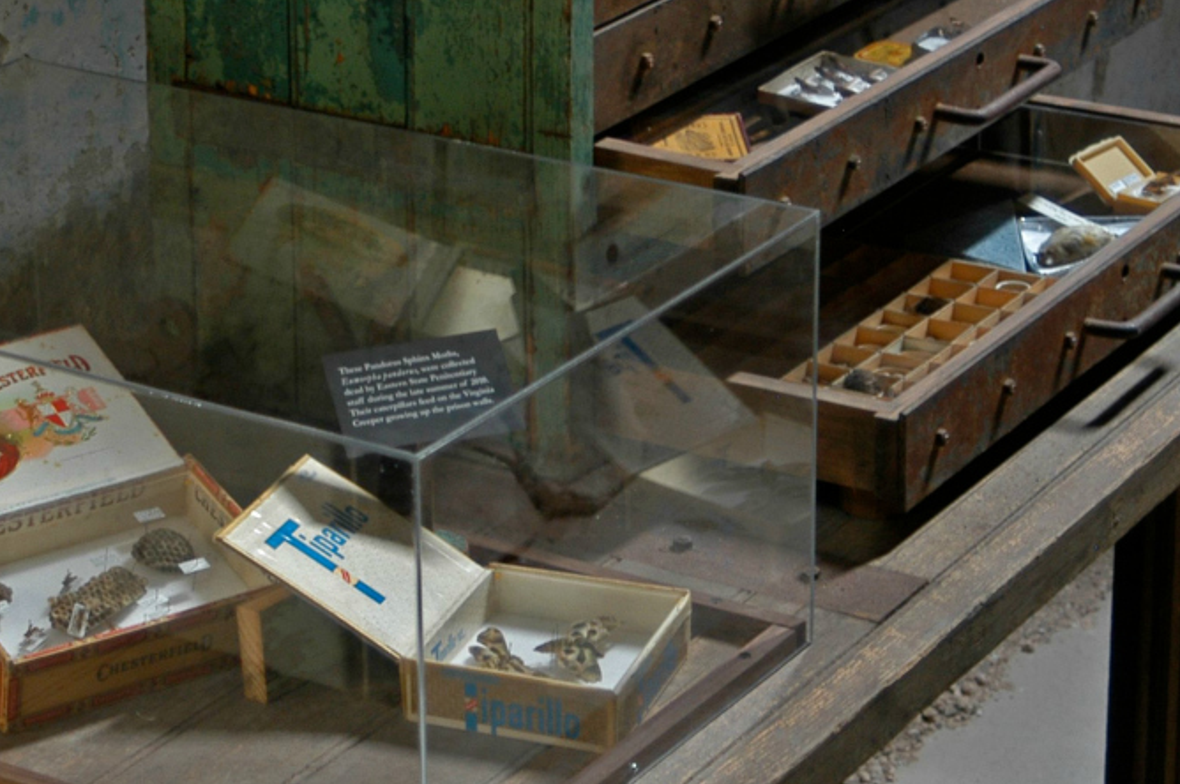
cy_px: 232
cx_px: 519
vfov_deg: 11.9
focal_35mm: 115
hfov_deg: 17.8
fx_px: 3766
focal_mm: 40
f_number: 4.2
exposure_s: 1/6
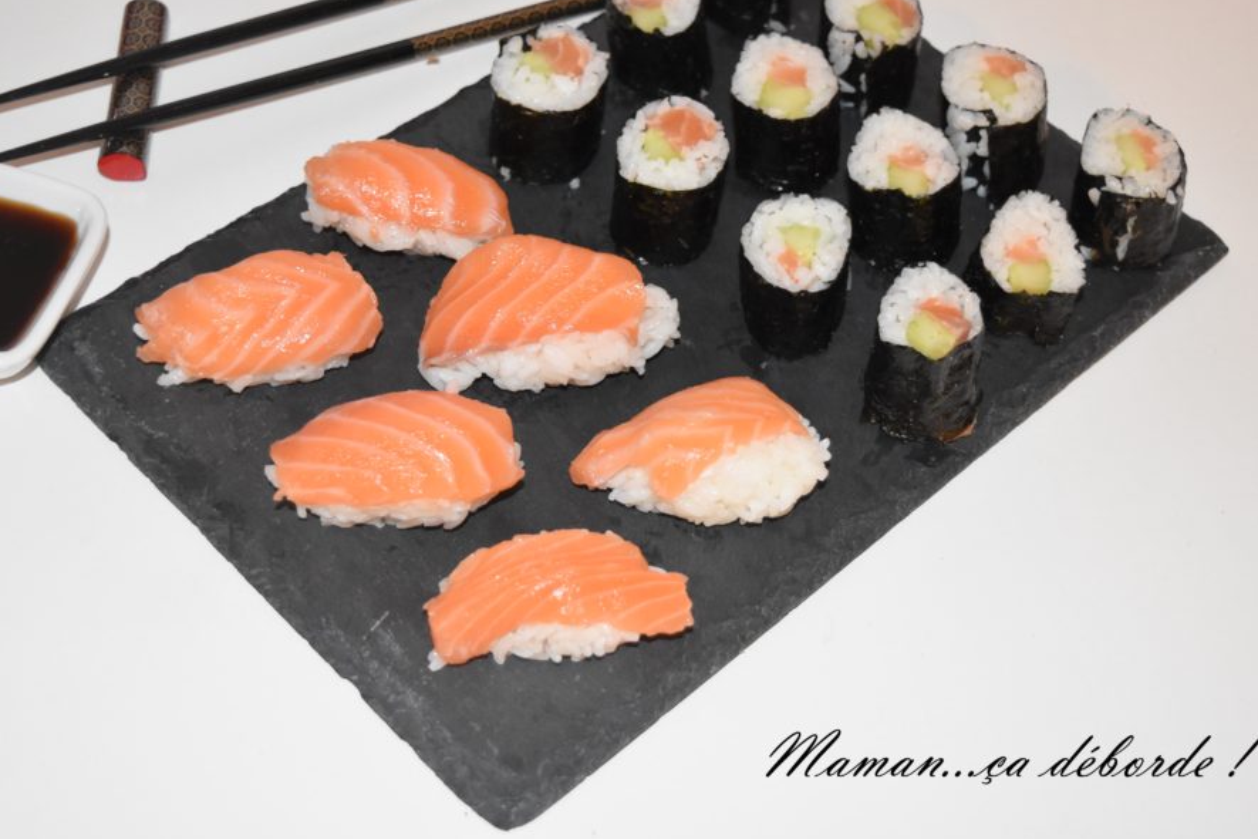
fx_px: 2062
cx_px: 557
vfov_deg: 23.0
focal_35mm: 59
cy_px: 365
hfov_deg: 33.9
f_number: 4.5
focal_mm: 34
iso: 2500
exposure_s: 1/60
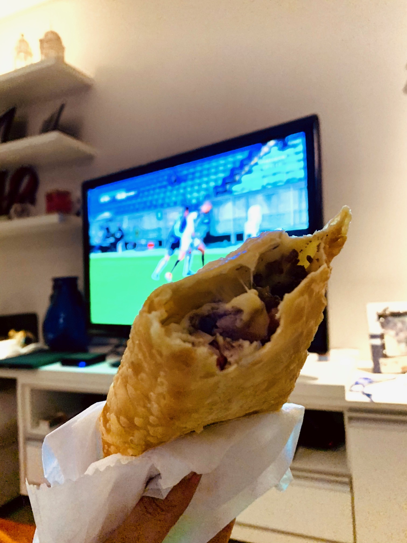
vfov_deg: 67.3
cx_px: 204
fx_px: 408
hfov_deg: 53.1
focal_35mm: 26
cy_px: 272
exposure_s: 1/30
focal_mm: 4.25
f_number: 1.8
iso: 500
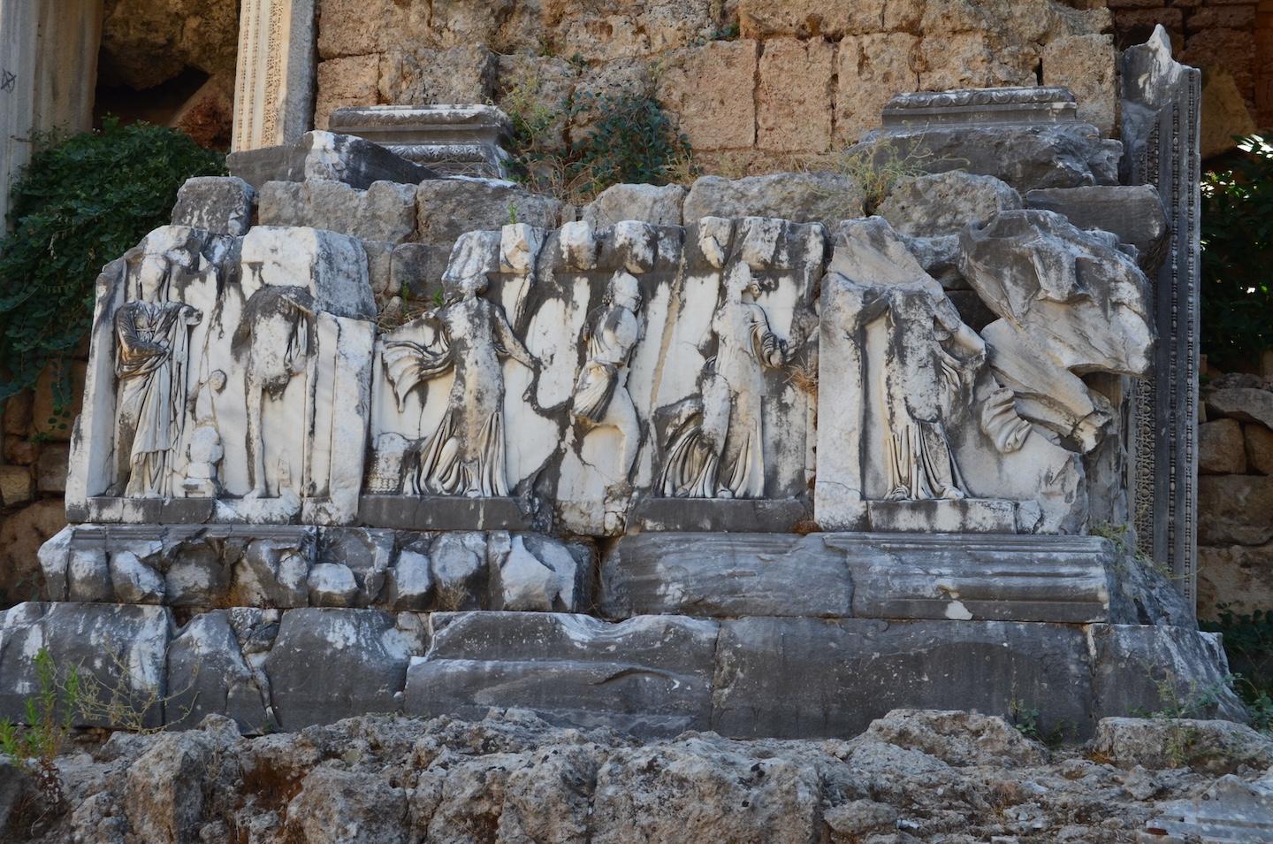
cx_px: 636
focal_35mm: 51
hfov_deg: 39.0
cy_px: 422
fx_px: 1800
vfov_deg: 26.4
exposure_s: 1/200
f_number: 10
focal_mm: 34
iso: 400
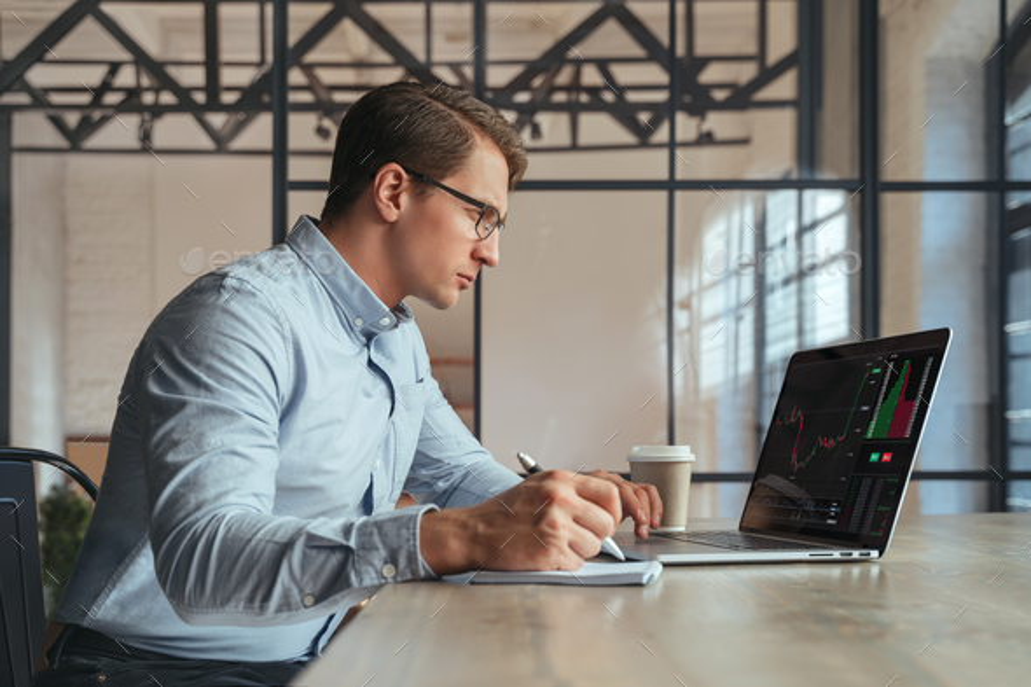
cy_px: 344
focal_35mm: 44
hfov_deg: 44.5
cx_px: 516
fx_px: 1260
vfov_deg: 30.5
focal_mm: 44
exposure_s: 1/160
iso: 160
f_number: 4
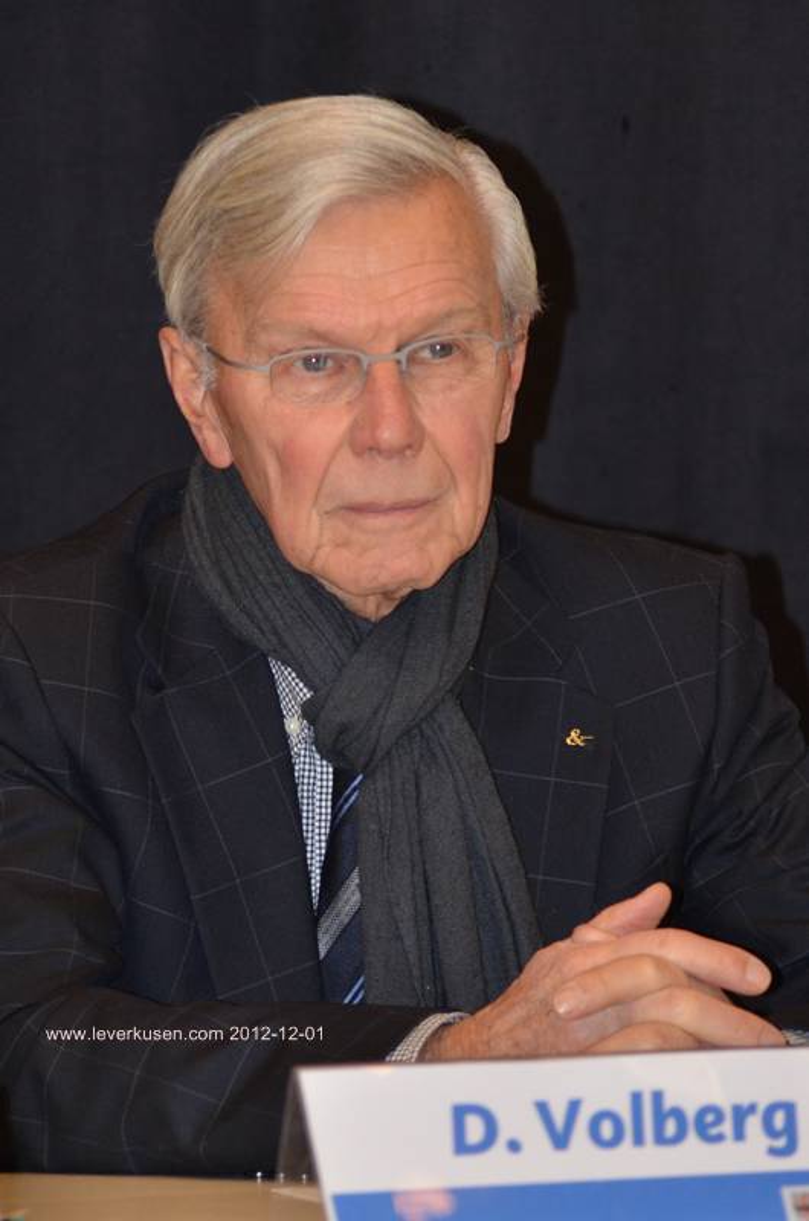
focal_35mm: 168
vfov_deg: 12.3
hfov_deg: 8.1
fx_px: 5687
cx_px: 404
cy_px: 610
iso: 800
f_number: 4.8
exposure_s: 1/60
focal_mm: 112
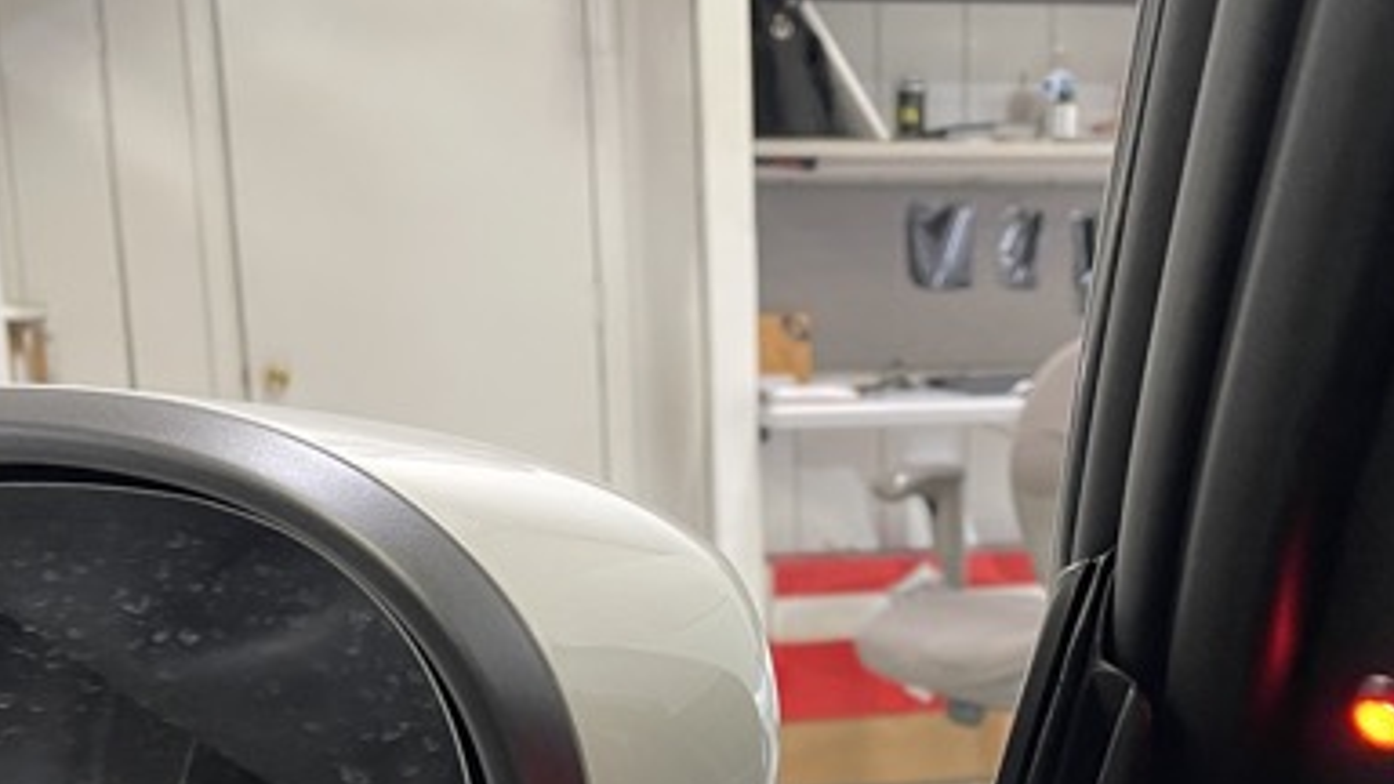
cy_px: 907
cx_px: 860
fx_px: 2181
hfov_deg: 35.3
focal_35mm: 59
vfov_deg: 19.4
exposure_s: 1/60
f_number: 1.6
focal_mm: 4.2
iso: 125
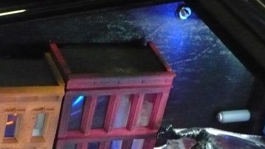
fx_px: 702
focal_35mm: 100
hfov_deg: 20.6
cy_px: 207
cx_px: -9
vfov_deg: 11.7
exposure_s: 1/60
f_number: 2.8
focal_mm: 6.1
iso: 800
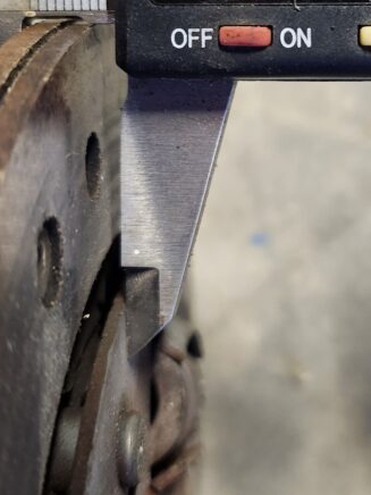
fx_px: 772
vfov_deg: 34.9
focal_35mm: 54
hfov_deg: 26.3
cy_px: 136
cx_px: 318
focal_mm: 5.54
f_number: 1.8
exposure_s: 1/40
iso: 640
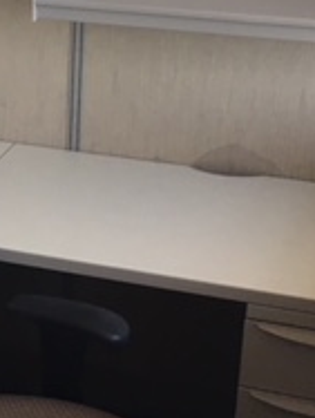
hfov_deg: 14.5
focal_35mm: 99
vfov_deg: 19.8
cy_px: 257
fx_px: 1197
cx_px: -74
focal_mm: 4.15
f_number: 2.2
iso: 25
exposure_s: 1/30
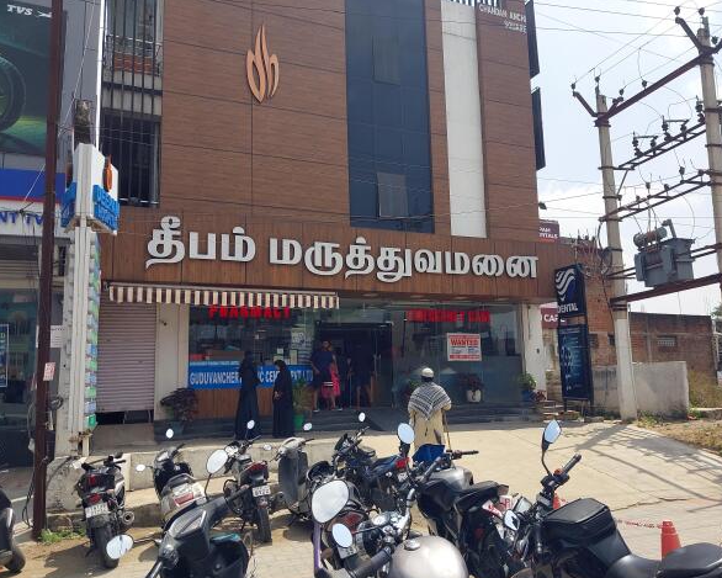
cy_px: 292
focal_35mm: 32
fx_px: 684
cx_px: 391
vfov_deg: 45.8
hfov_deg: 55.6
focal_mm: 4.6
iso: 20
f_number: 1.8
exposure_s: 1/779
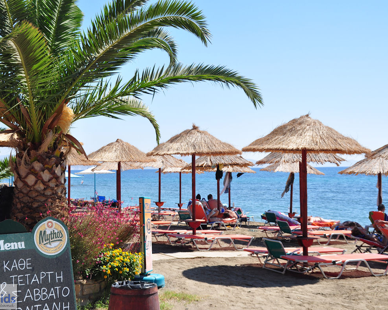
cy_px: 153
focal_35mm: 48
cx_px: 160
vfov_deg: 31.4
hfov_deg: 38.7
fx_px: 551
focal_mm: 28
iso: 200
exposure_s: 1/400
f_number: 9
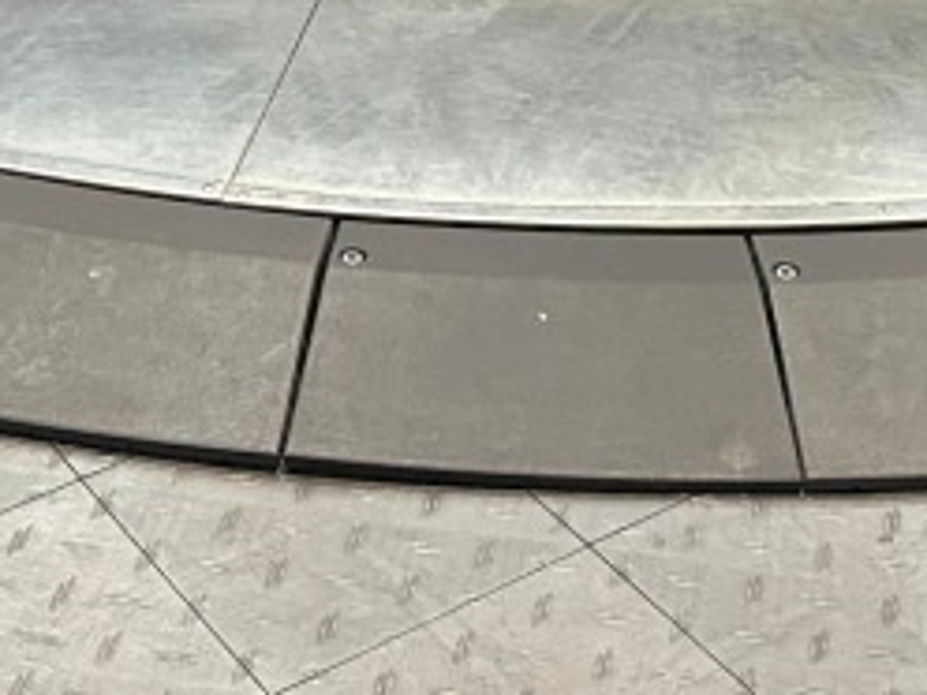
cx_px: 411
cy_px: -504
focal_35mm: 99
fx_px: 2651
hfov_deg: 19.8
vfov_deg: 13.6
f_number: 1.78
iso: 640
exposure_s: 1/60
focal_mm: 6.86
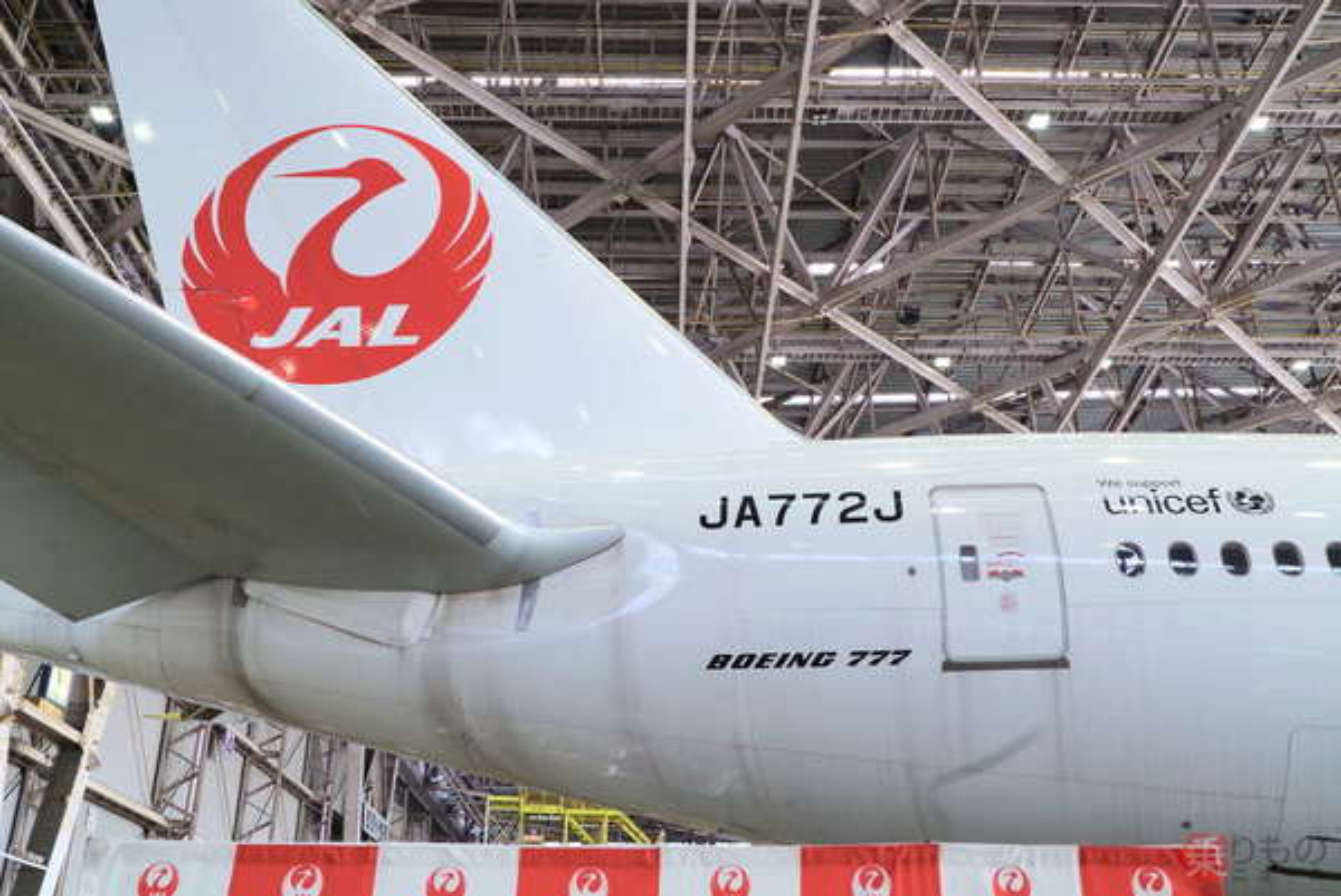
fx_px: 1230
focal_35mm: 33
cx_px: 670
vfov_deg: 40.0
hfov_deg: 57.2
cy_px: 448
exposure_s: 1/80
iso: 1600
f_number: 9
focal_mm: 33
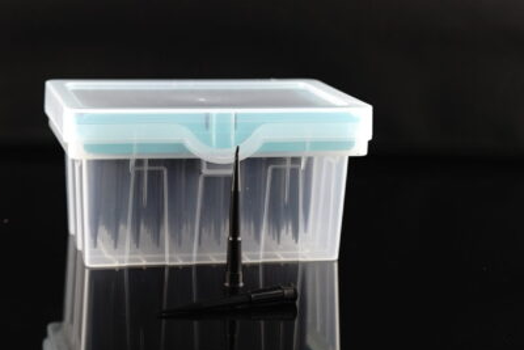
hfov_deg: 22.6
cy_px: 125
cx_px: 204
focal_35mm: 90
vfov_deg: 15.2
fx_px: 1310
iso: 800
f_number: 4
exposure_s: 1/60
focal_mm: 40
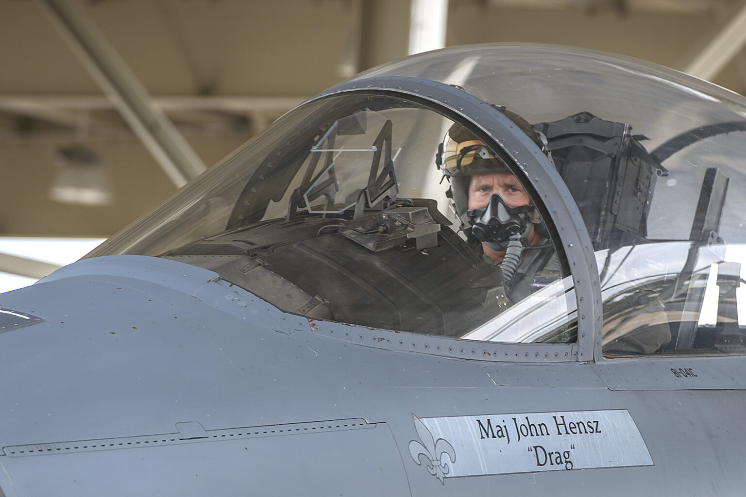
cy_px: 248
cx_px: 373
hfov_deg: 10.3
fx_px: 4144
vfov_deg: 6.9
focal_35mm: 200
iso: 100
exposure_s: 1/100
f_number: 5.6
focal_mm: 200
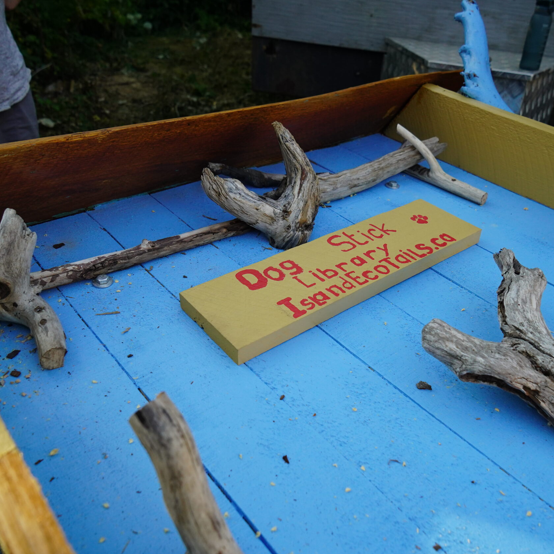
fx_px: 561
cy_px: 277
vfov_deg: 52.5
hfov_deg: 52.4
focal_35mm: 31
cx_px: 316
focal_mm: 24
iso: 1600
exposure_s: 1/400
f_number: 5.6
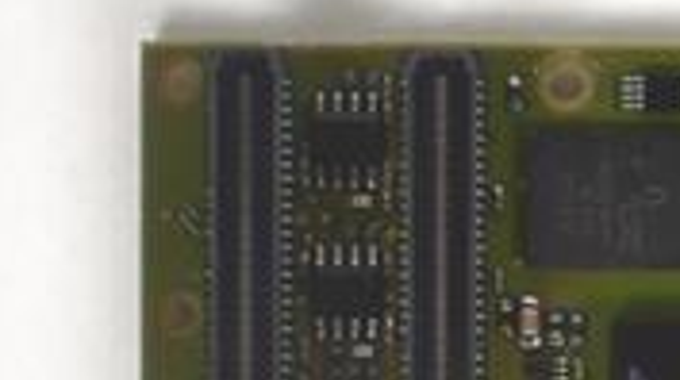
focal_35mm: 96
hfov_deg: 18.8
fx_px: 1729
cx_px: 1106
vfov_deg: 12.1
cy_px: 541
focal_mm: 18
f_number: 10
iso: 100
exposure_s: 1/200
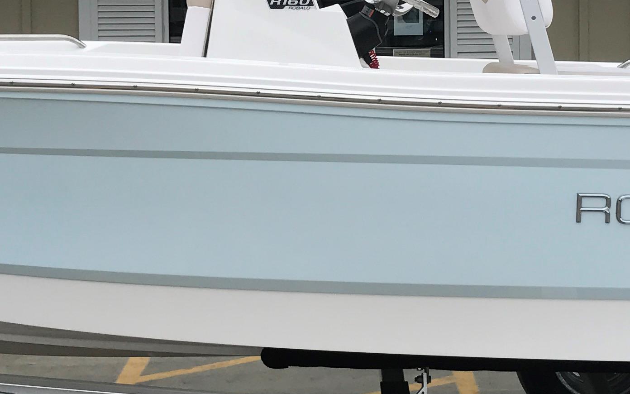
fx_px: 1477
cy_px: 88
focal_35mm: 86
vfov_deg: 15.1
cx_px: 391
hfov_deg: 24.0
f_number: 1.8
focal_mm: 3.99
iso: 20
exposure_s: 1/863
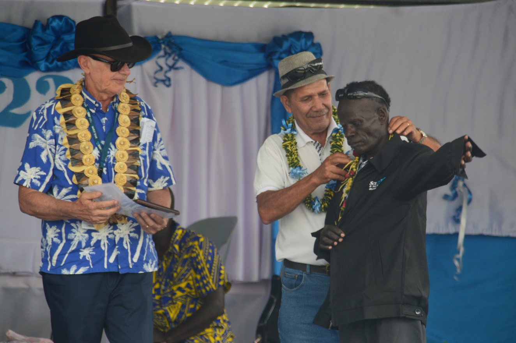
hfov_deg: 6.9
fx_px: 4296
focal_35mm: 300
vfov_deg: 4.6
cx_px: 258
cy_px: 172
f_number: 9
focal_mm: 200
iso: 560
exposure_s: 1/125
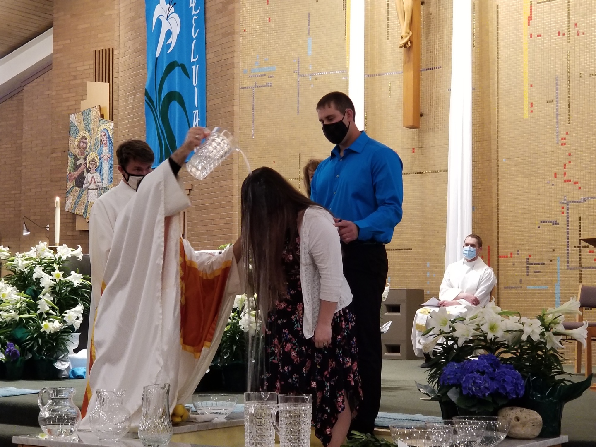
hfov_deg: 36.8
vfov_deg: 28.0
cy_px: 224
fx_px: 895
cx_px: 298
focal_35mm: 52
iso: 200
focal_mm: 6
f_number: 2.4
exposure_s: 1/20
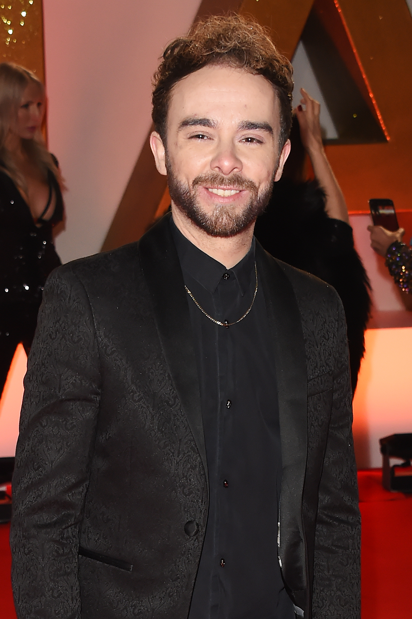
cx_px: 206
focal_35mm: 48
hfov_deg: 28.0
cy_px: 310
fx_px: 825
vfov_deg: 41.1
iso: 1600
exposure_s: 1/160
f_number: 6.3
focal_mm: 48
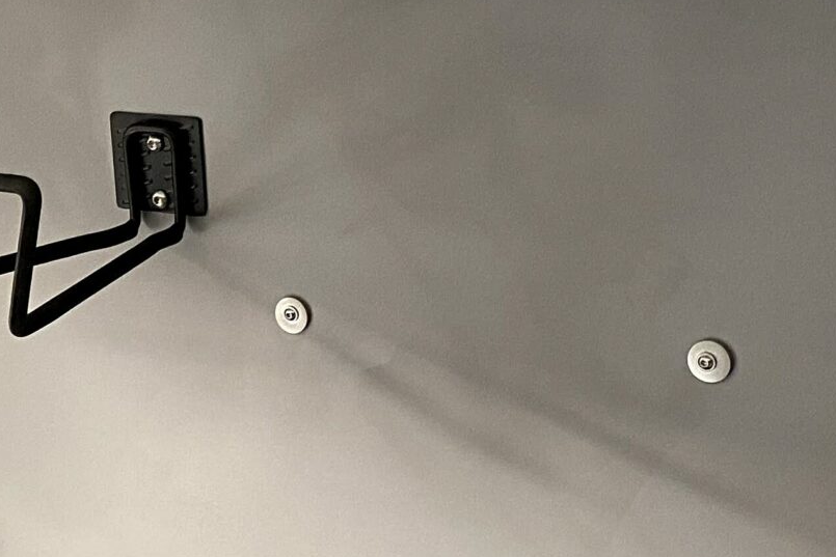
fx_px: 1997
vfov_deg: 15.9
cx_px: -123
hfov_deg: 22.1
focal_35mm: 86
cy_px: 352
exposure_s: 1/60
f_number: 1.8
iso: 200
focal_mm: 4.25
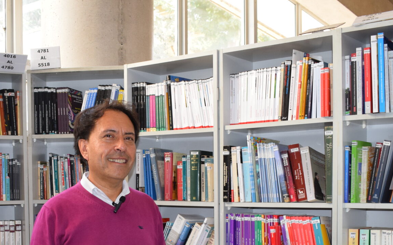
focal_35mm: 57
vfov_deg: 22.2
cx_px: 143
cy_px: 223
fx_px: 609
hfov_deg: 35.5
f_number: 4.5
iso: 800
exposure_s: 1/80
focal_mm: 21
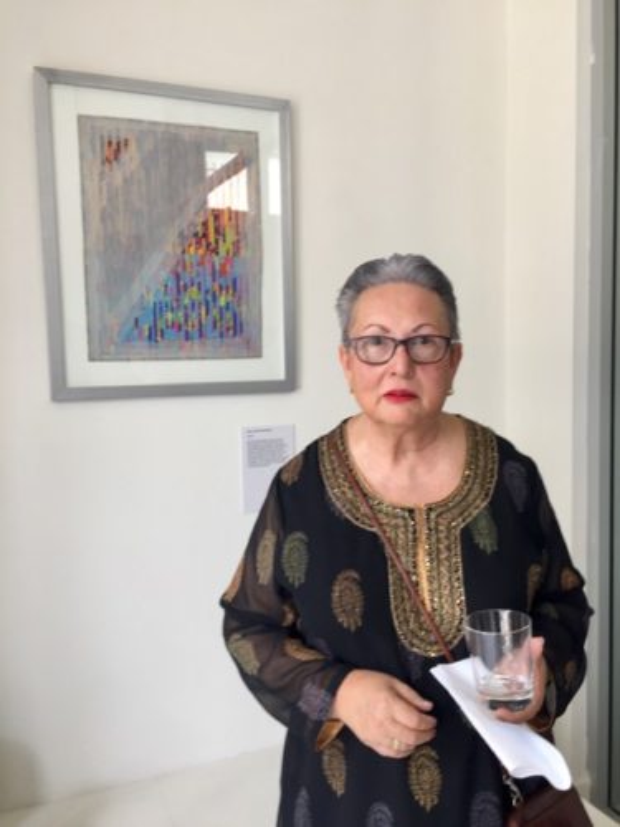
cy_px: 414
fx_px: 693
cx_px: 310
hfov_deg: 48.2
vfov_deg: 61.7
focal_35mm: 29
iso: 40
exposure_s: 1/100
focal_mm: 4.15
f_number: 2.2
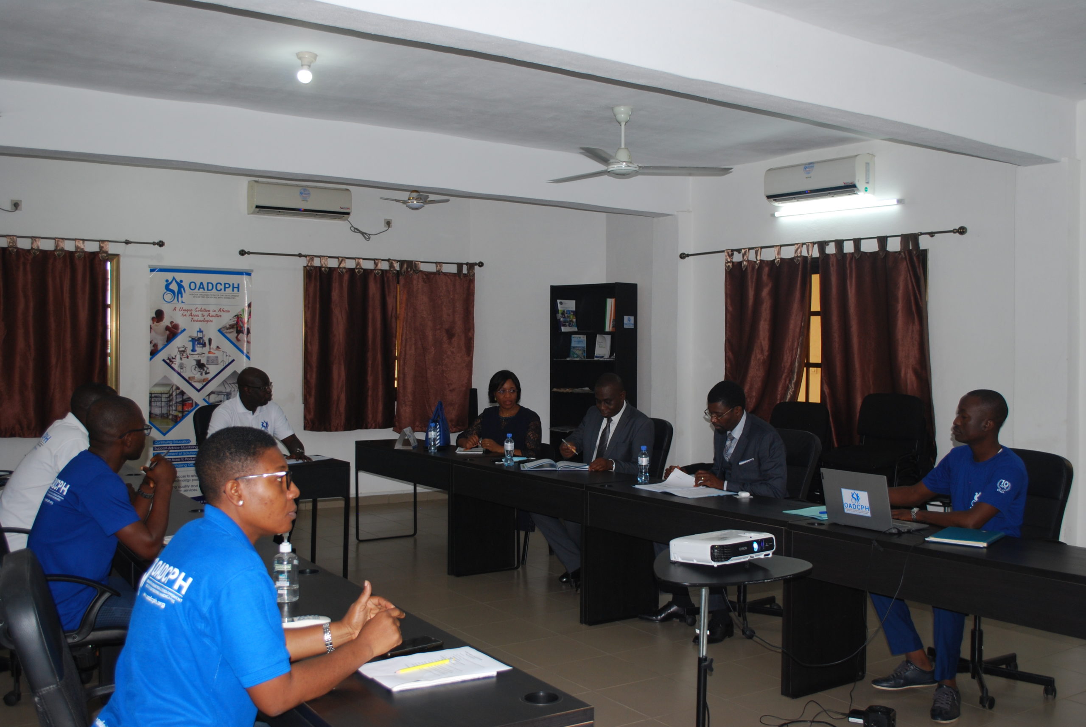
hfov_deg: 53.1
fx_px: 1087
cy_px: 364
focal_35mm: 36
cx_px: 543
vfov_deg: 37.0
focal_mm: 24
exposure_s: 1/60
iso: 220
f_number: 4.2
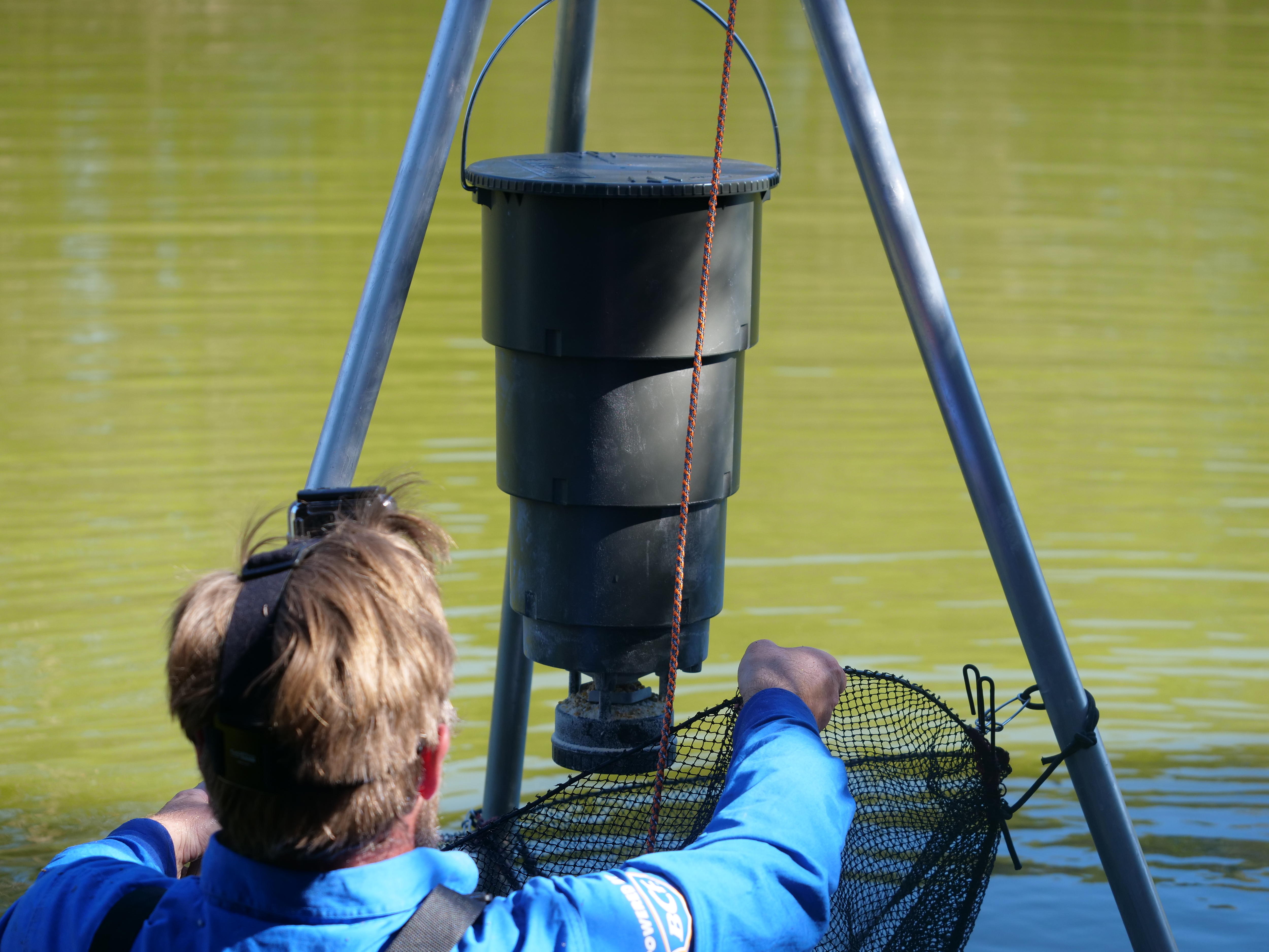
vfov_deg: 12.3
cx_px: 634
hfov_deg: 16.4
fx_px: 4399
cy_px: 476
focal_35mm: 120
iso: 200
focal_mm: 60
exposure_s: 1/500
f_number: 4
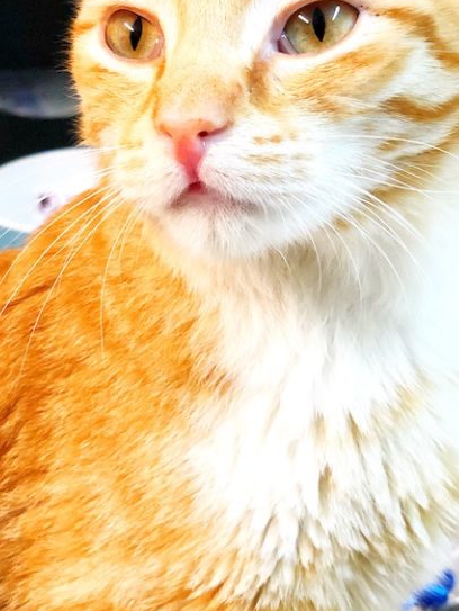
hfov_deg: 15.1
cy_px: 240
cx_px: 199
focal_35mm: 98
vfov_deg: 20.0
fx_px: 1731
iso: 100
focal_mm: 6
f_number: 2.4
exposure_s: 1/33
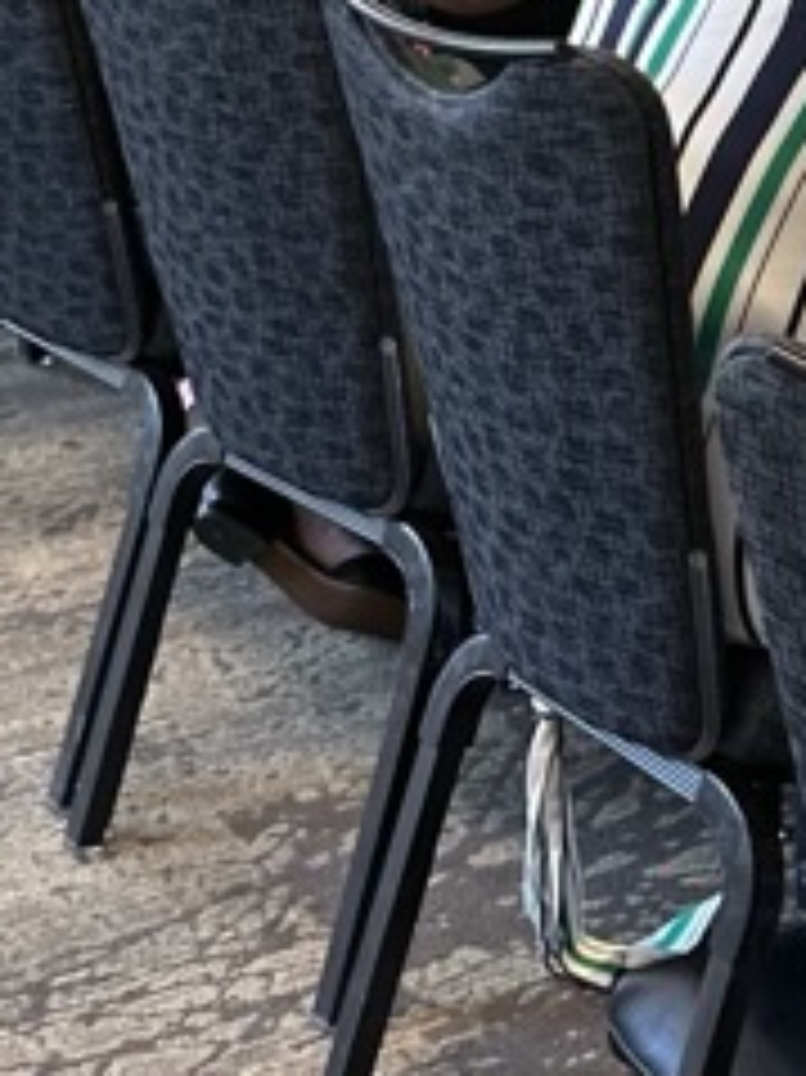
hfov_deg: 14.1
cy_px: 72
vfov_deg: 18.7
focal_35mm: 103
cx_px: 865
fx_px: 3201
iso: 200
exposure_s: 1/120
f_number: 1.78
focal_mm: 6.86
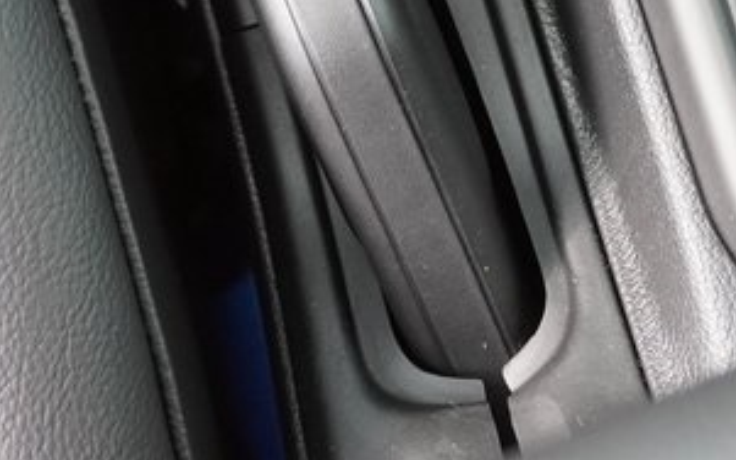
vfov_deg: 11.8
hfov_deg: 19.6
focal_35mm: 104
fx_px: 2086
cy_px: -307
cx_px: 677
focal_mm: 20
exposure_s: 1/160
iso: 1250
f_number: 4
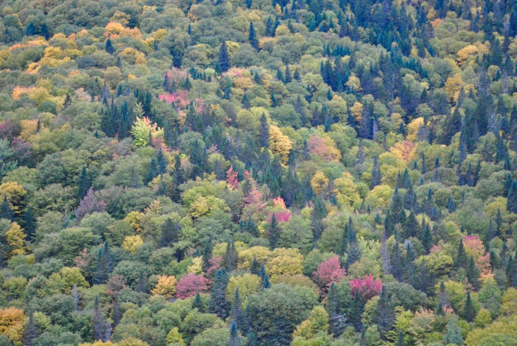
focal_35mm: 82
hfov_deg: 24.6
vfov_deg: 16.6
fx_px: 1186
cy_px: 173
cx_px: 258
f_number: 5.6
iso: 400
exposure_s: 1/60
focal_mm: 55
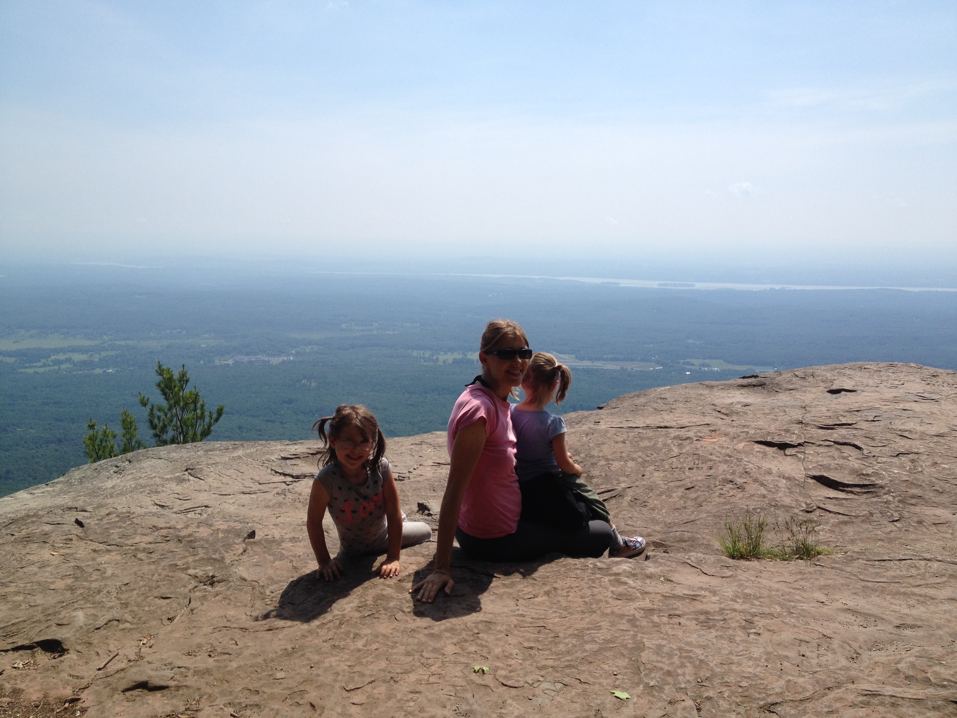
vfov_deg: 40.7
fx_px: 968
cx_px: 478
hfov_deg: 52.6
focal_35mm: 35
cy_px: 359
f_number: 2.4
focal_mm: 4.28
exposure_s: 1/2513
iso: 50
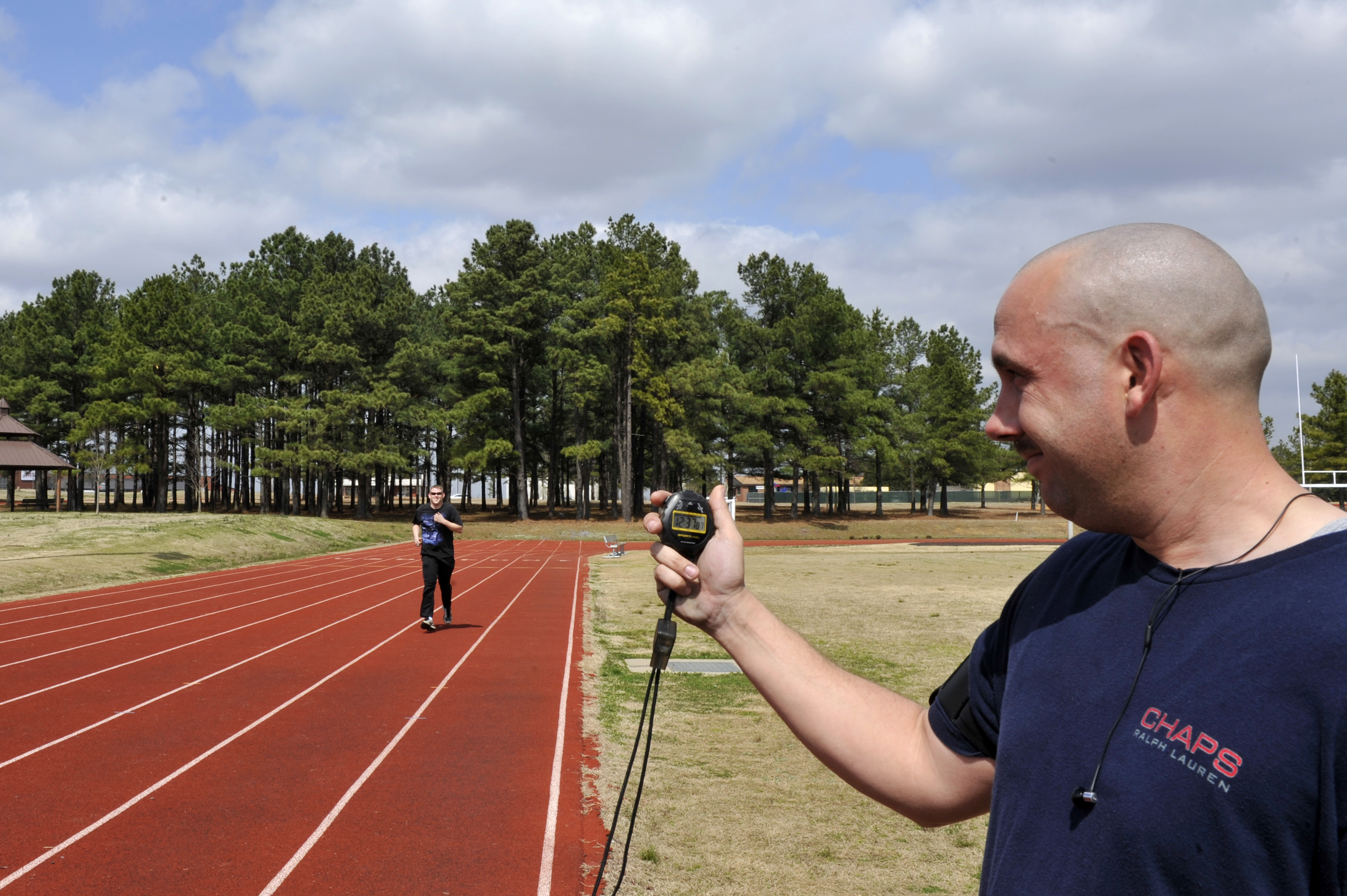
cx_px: 674
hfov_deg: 63.7
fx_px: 1084
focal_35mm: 29
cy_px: 448
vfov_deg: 44.9
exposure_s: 1/125
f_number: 22
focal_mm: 29
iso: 200
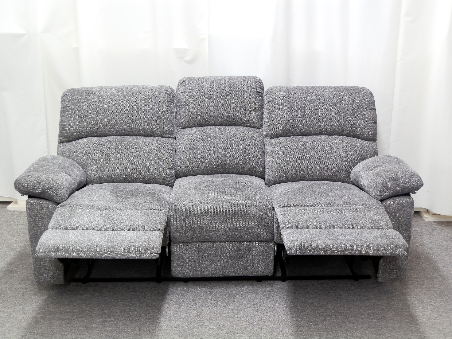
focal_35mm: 47
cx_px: 226
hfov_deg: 40.4
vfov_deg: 30.9
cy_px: 170
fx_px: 614
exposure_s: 1/2.5
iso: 64
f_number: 3.5
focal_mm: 8.51
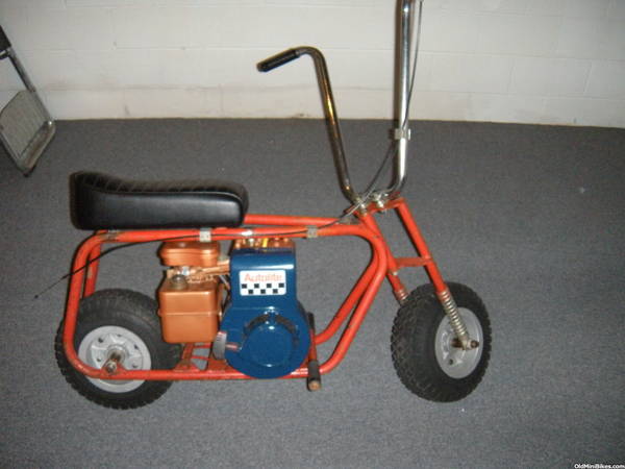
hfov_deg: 52.6
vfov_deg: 40.7
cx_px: 312
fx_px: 632
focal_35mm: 35
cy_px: 234
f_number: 3.8
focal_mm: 5.9
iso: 400
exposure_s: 1/60
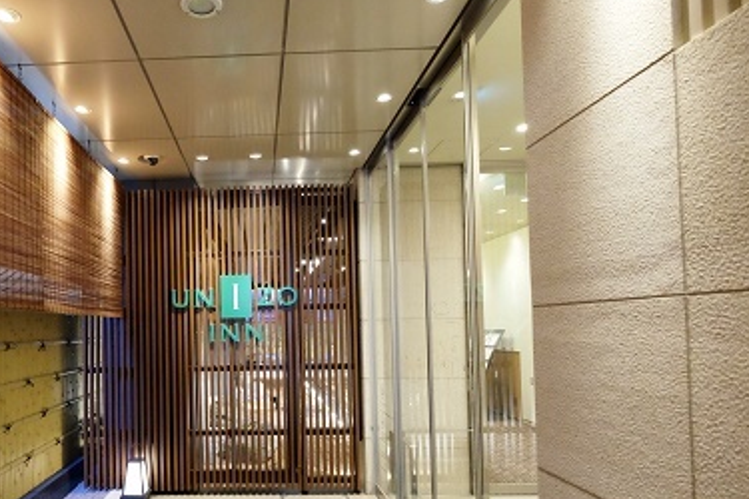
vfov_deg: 52.5
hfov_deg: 71.1
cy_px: 313
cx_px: 238
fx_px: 499
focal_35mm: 24
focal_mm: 10
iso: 3200
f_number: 4
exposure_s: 1/160
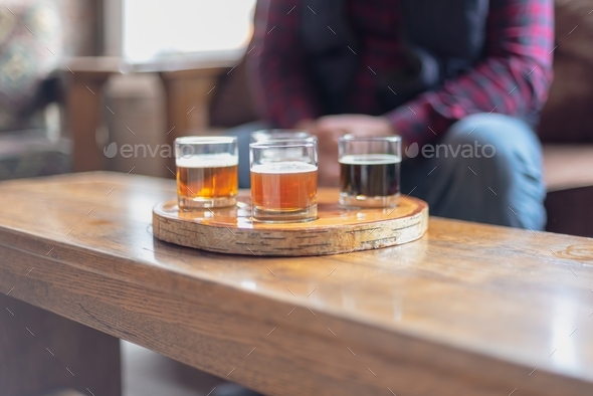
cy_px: 198
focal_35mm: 50
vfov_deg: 27.0
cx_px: 296
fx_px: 824
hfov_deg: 39.6
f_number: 1.6
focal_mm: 50
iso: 400
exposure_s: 1/125
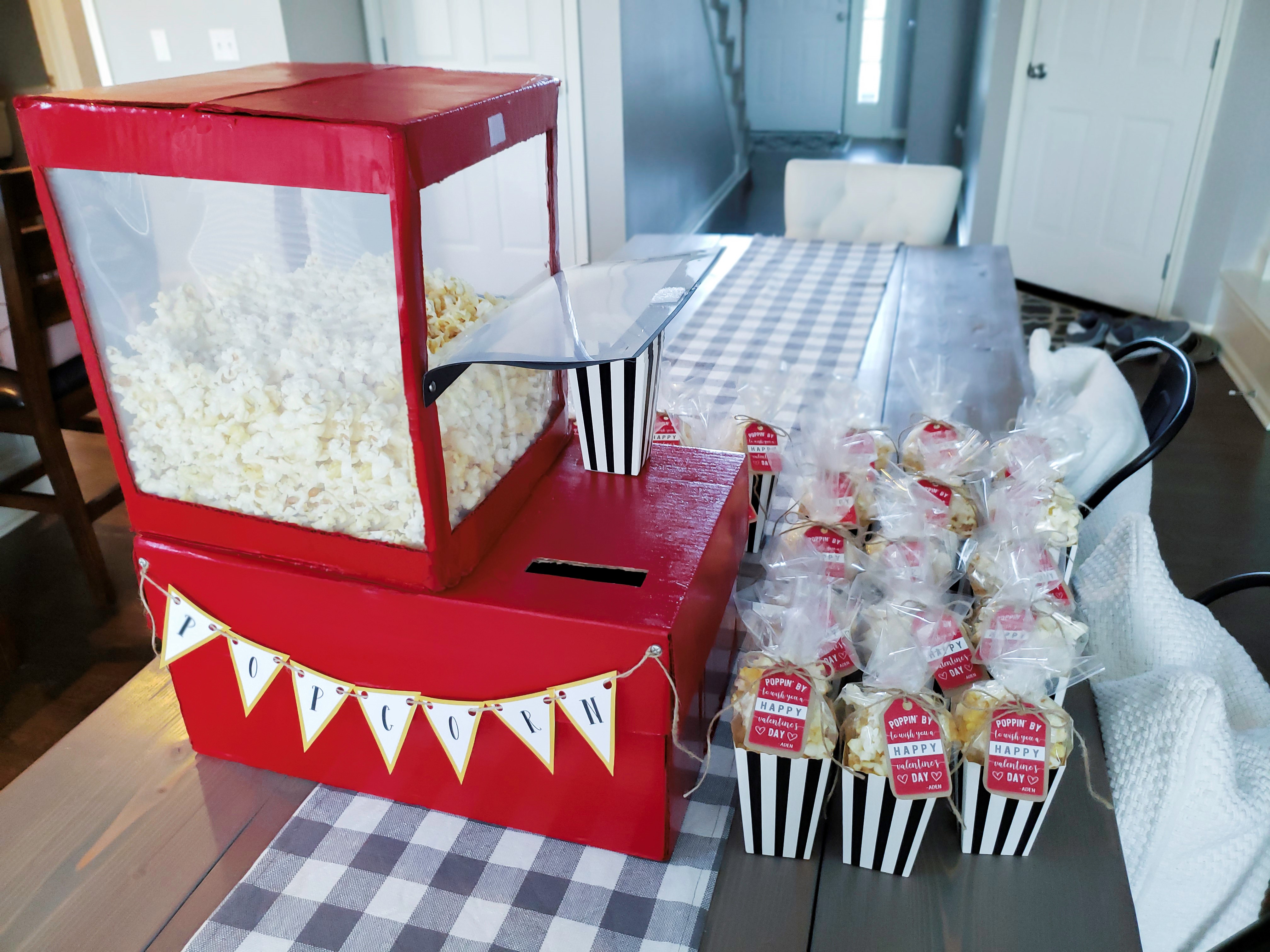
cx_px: 635
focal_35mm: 26
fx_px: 954
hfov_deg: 67.3
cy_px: 476
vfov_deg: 53.1
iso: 320
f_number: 1.5
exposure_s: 1/40
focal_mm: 4.3
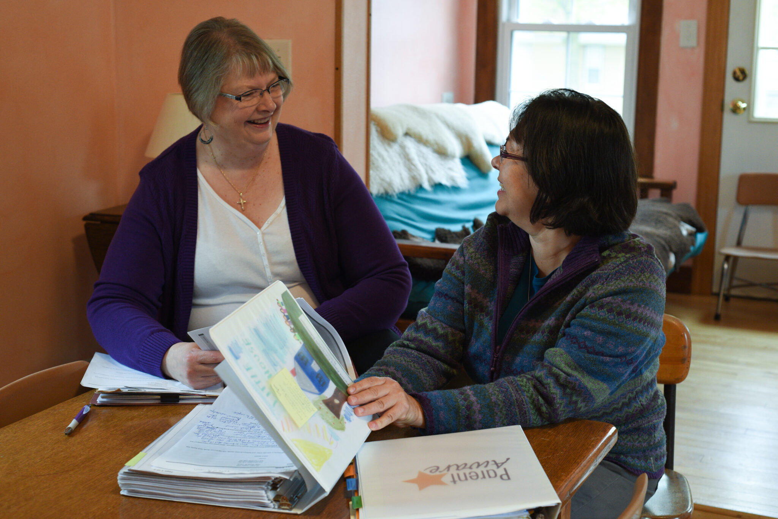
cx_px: 389
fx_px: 1081
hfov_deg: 39.6
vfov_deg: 27.0
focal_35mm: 50
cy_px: 260
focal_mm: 50
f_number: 5
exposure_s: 1/60
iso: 1250
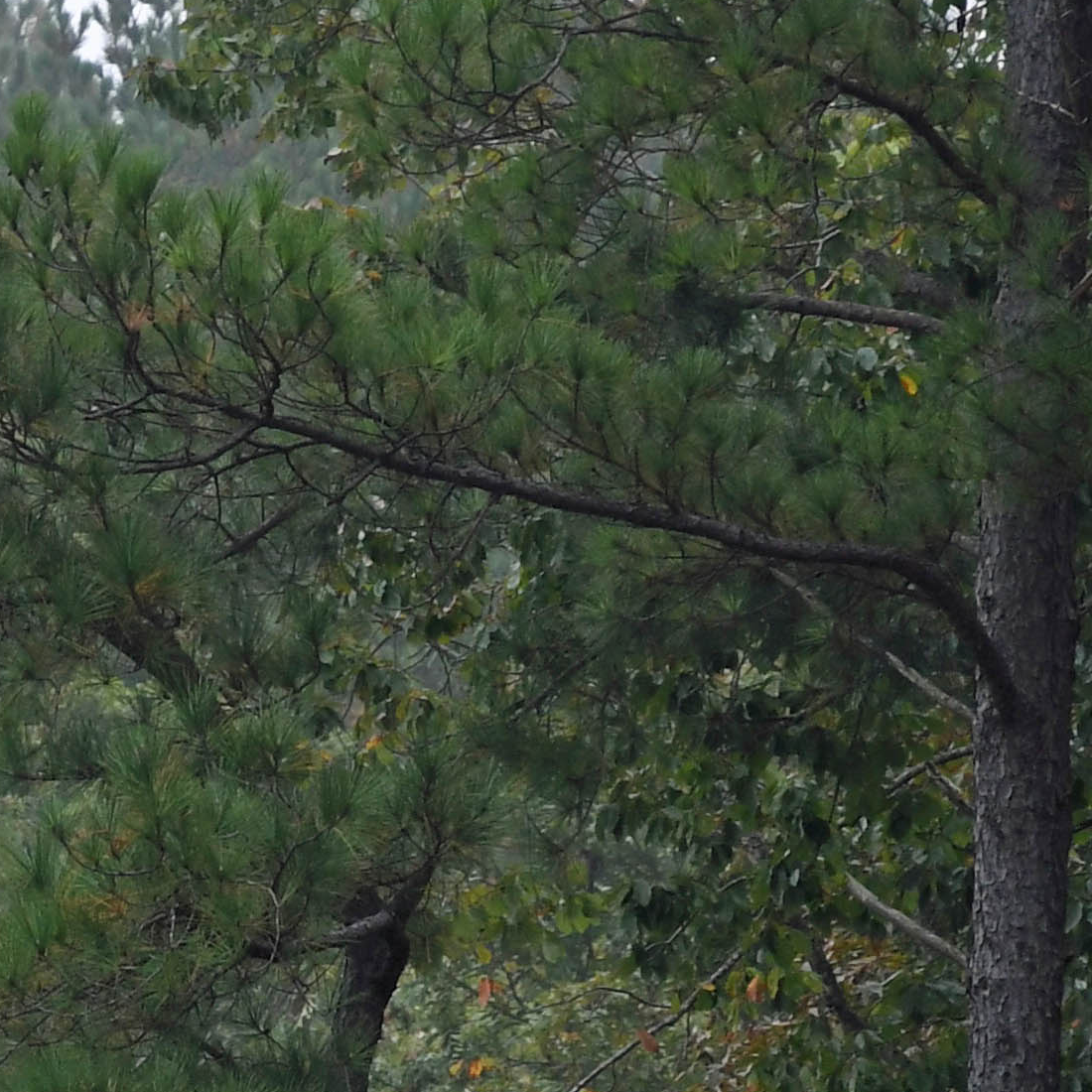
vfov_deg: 4.5
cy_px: 1750
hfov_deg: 4.5
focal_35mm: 387
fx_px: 13812
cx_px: -401
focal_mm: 60
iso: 400
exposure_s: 1/125
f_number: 3.8
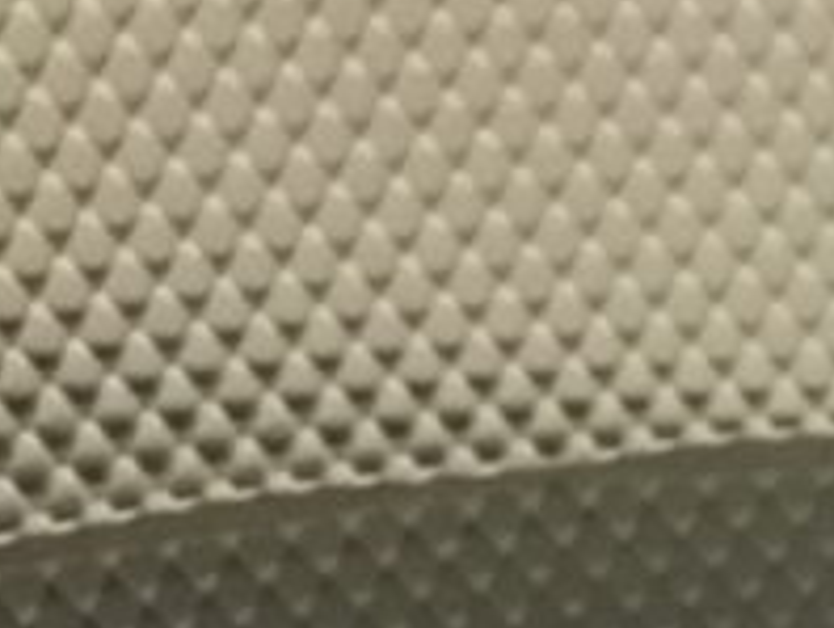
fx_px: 3860
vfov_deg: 8.6
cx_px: 1820
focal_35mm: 160
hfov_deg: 10.9
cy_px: 1416
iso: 200
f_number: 2.4
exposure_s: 1/30
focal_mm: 3.3
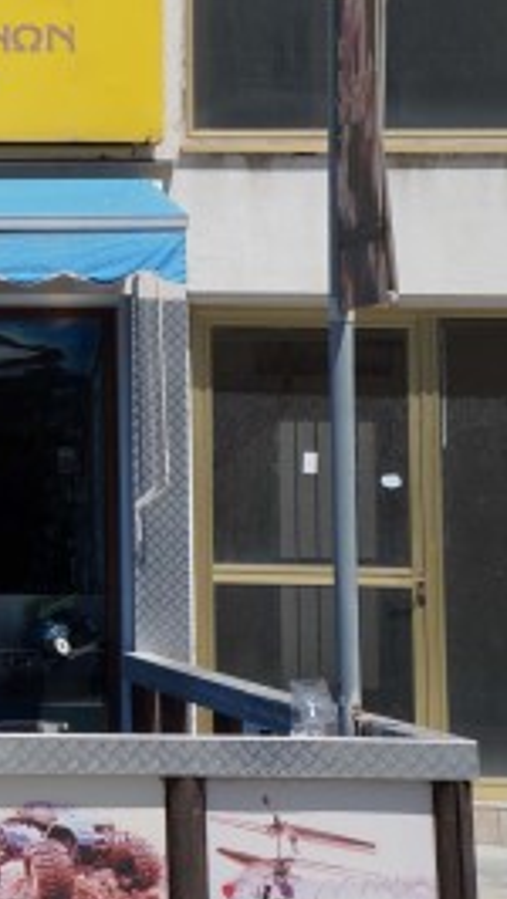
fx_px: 3244
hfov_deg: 8.3
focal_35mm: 136
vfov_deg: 15.7
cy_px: 260
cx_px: -651
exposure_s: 1/250
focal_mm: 32
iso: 100
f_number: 10
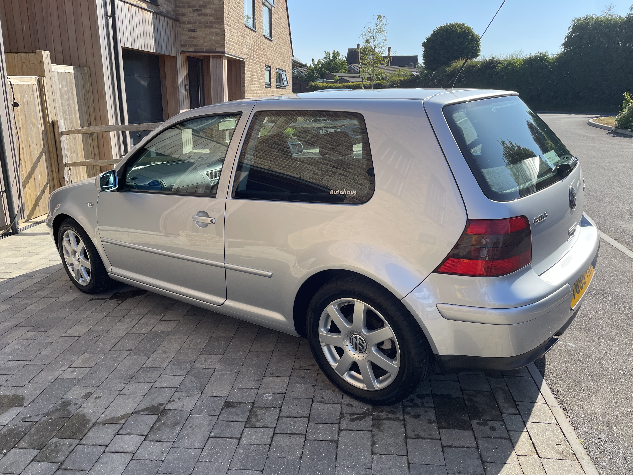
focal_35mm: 26
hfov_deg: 67.3
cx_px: 316
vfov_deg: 53.1
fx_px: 475
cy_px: 238
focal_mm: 4.2
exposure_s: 1/1511
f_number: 1.6
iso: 32
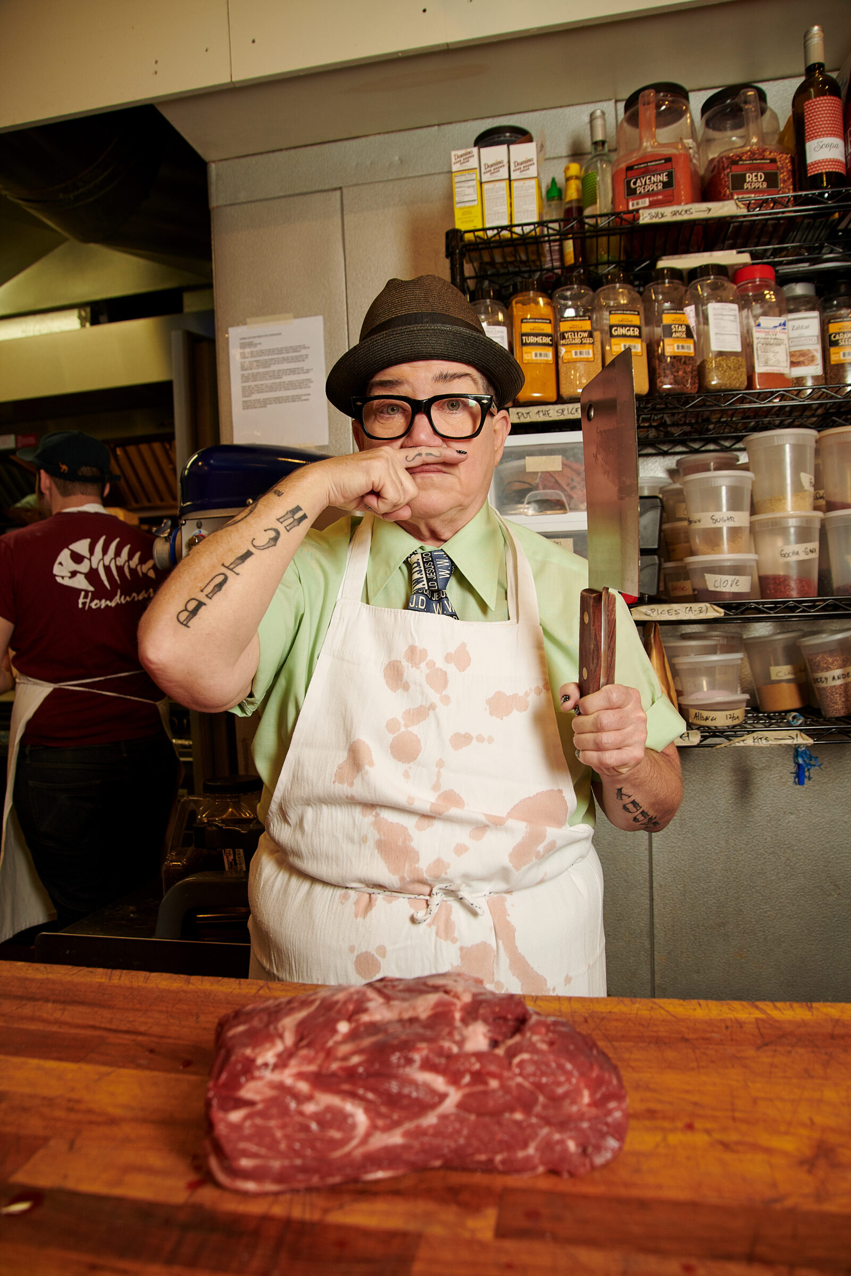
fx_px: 851
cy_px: 638
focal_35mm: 24
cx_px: 426
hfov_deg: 53.1
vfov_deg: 73.7
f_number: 5.6
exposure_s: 1/125
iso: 250
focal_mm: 24
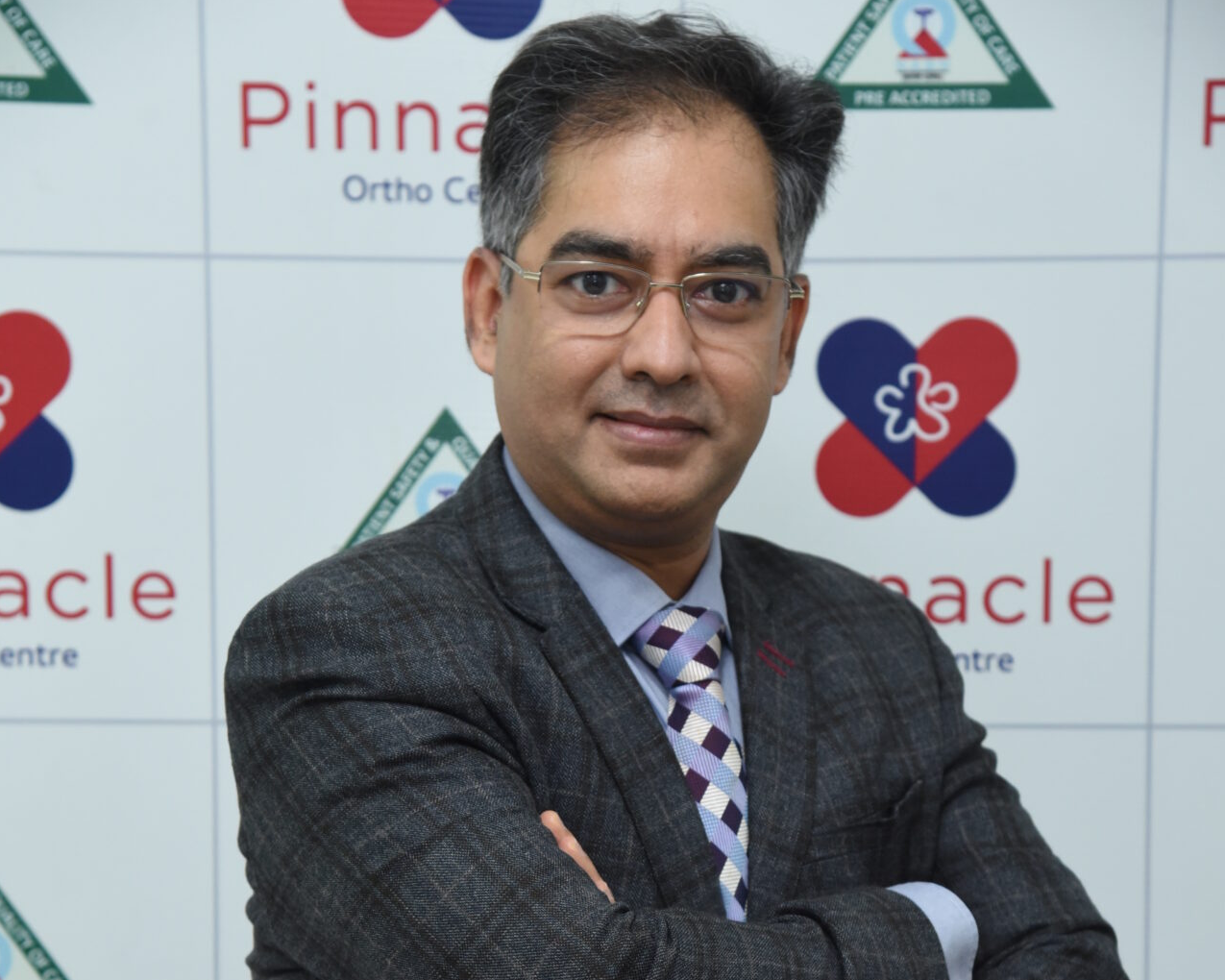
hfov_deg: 16.0
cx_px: 613
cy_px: 824
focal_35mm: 120
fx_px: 4351
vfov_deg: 12.8
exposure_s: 1/125
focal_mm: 85
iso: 2000
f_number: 5.6
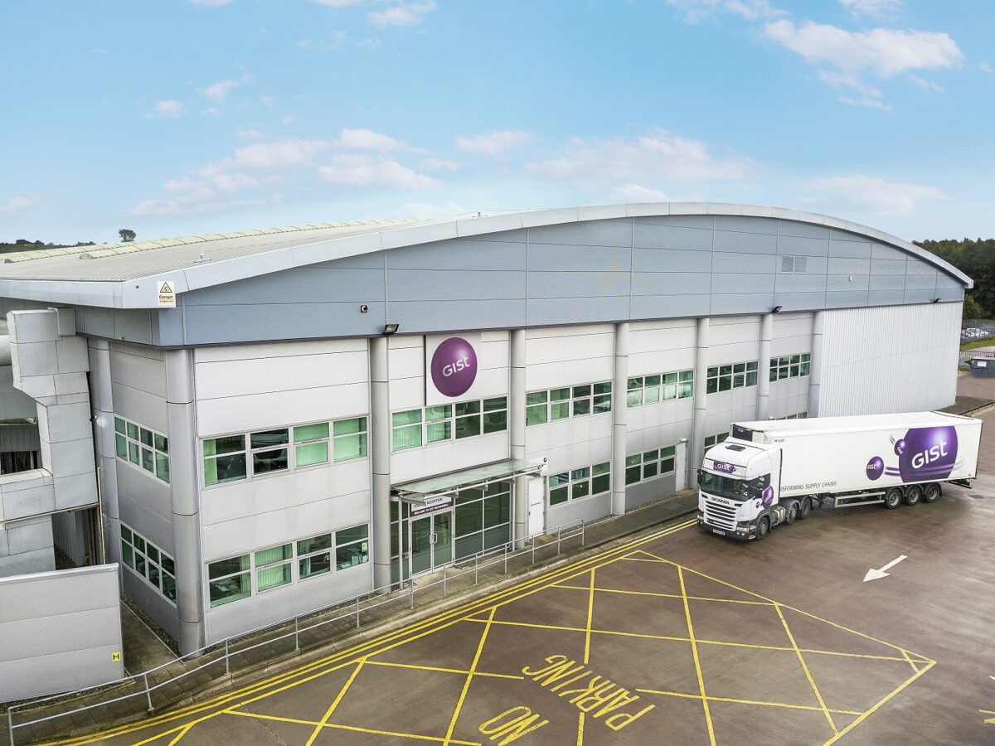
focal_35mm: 26
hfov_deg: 67.3
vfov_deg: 53.1
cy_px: 373
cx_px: 498
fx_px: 747
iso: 100
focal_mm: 4.73
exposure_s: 1/130
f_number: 2.2
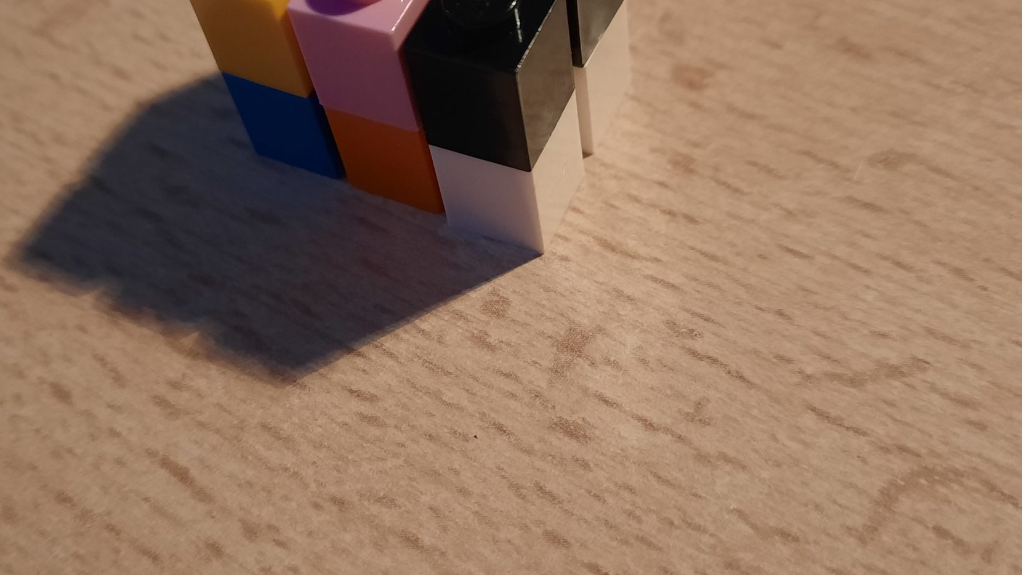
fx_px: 1138
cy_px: 255
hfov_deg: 48.3
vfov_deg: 28.3
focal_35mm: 42
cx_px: 470
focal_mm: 4.6
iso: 320
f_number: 2
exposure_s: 1/50
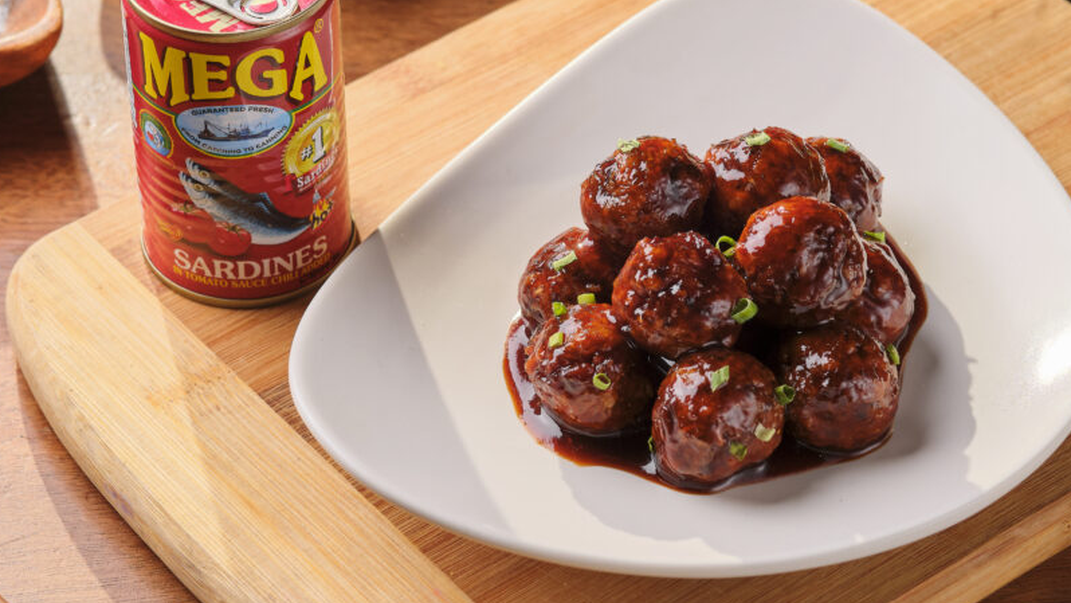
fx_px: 3436
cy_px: 263
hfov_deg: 17.7
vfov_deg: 10.0
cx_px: 538
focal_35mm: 121
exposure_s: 1/100
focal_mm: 60
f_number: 6.4
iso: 640
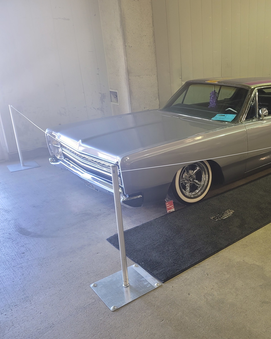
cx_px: 229
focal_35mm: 33
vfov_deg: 54.2
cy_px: 168
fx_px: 331
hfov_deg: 41.9
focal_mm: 7
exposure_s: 1/40
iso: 200
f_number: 1.8
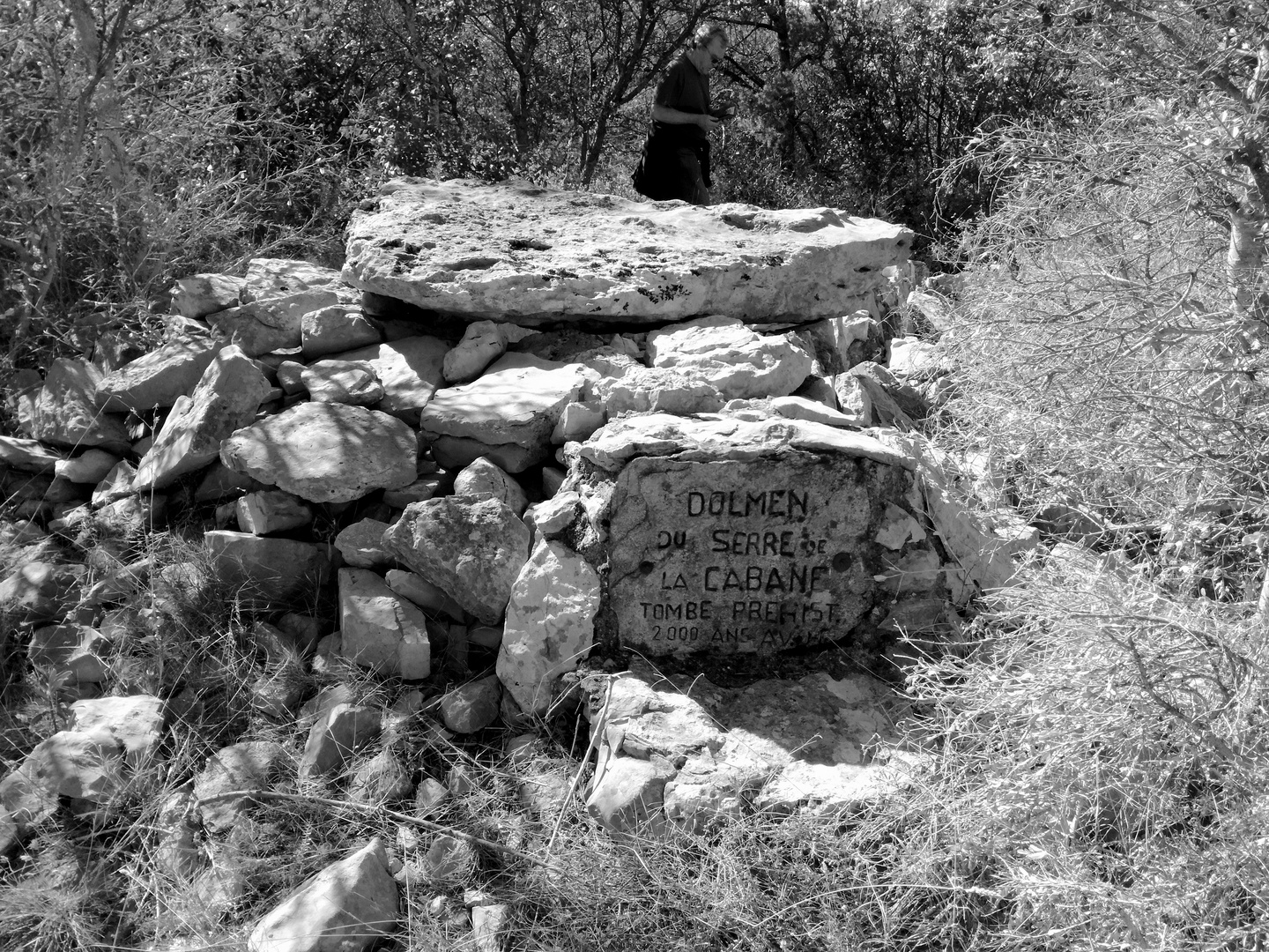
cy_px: 476
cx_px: 634
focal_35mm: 27
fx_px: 990
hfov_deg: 65.3
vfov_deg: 51.4
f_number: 2
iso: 50
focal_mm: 3.79
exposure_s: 1/516
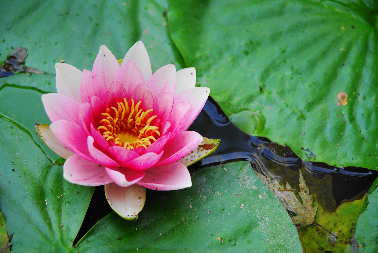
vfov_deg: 11.5
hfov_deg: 17.0
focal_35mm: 120
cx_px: 189
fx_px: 1262
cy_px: 126
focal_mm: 80
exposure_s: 1/125
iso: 100
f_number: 4.5
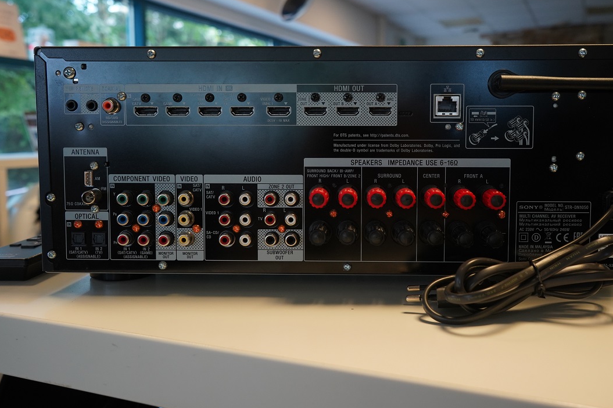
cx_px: 340
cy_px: 178
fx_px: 562
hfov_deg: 57.1
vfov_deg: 39.9
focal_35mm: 33
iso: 2000
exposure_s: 1/50
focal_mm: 29
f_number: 7.1
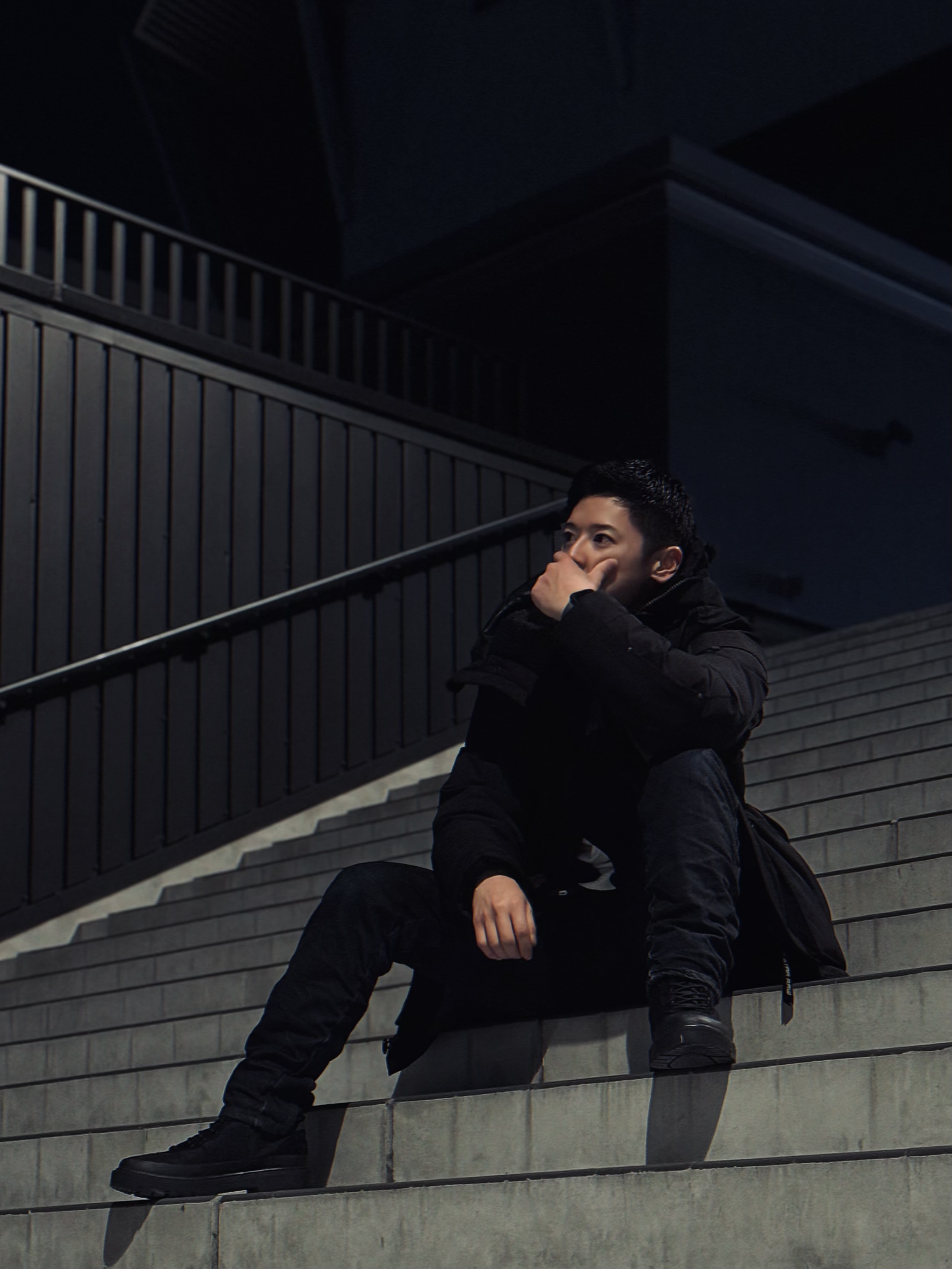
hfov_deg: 30.3
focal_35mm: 48
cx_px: 476
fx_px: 1760
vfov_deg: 39.7
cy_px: 634
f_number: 1.78
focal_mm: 6.76
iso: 800
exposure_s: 1/25
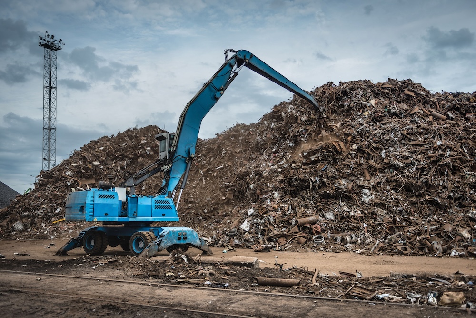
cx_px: 238
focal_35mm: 31
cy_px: 159
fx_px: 410
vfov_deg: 42.3
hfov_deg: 60.3
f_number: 3.2
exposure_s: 1/800
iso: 200
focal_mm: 31
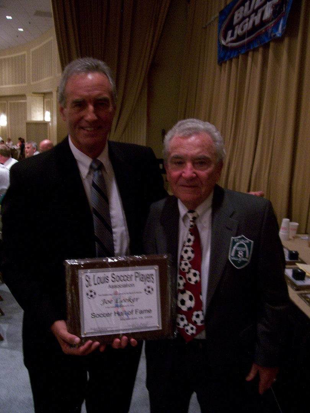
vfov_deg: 54.0
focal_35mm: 34
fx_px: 406
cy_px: 206
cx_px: 155
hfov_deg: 41.8
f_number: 2.7
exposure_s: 1/8
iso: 160
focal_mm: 5.6
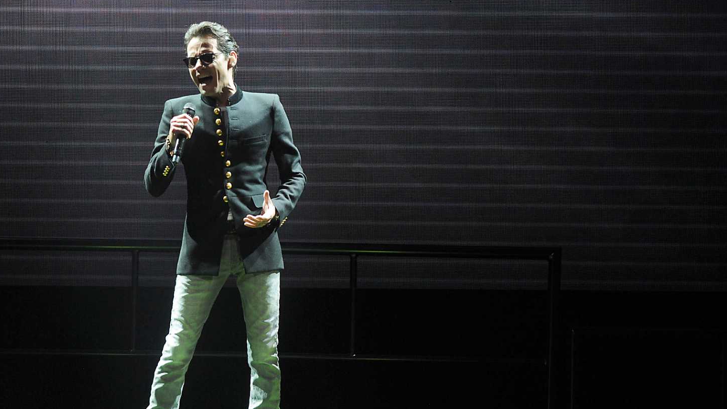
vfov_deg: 1.8
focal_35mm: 667
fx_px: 12856
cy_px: 186
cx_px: 245
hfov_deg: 3.2
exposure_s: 1/800
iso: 640
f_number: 2.8
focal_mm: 300
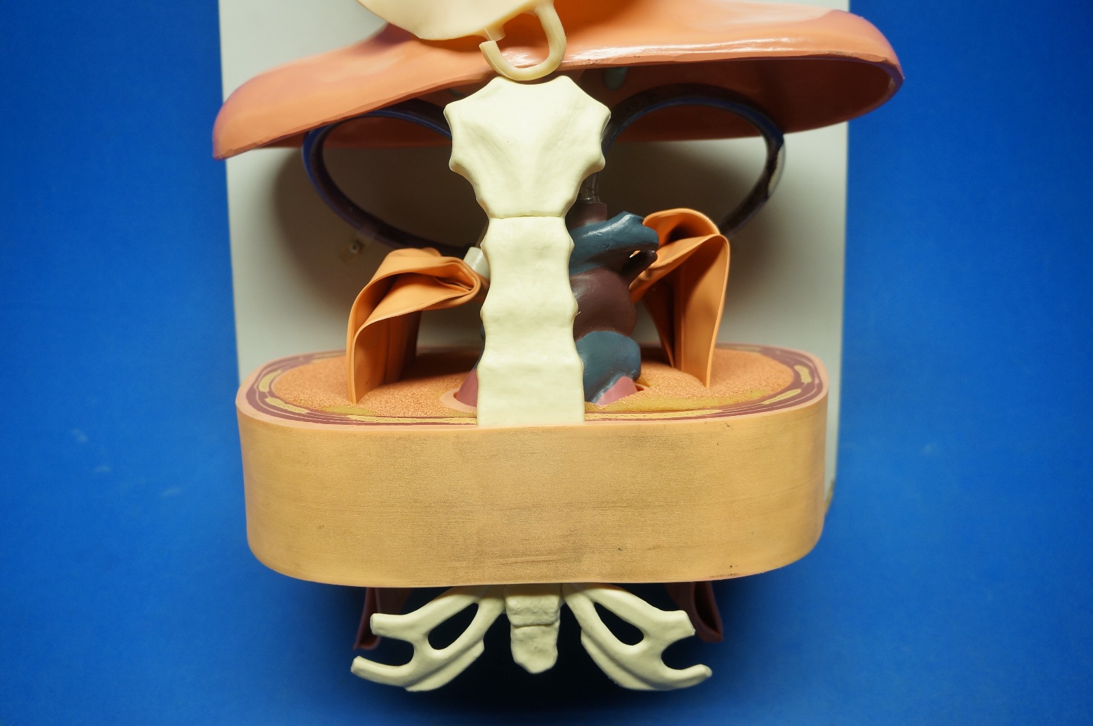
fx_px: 819
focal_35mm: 27
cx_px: 546
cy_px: 363
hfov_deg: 67.4
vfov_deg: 47.8
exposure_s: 1/60
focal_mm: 18
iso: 400
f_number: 4
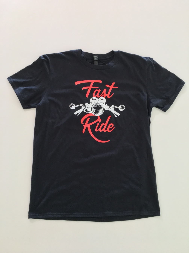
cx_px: 94
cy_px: 126
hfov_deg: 48.2
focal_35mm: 29
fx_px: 211
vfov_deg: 61.7
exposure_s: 1/30
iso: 160
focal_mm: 4.15
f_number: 2.2
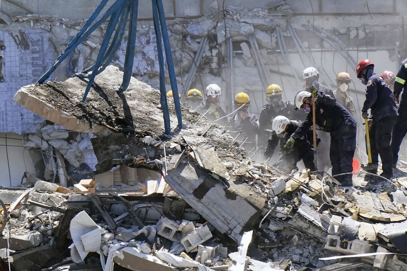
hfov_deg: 2.6
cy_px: 136
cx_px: 204
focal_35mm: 800
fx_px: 9039
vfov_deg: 1.7
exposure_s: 1/4000
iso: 4000
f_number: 8
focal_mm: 800
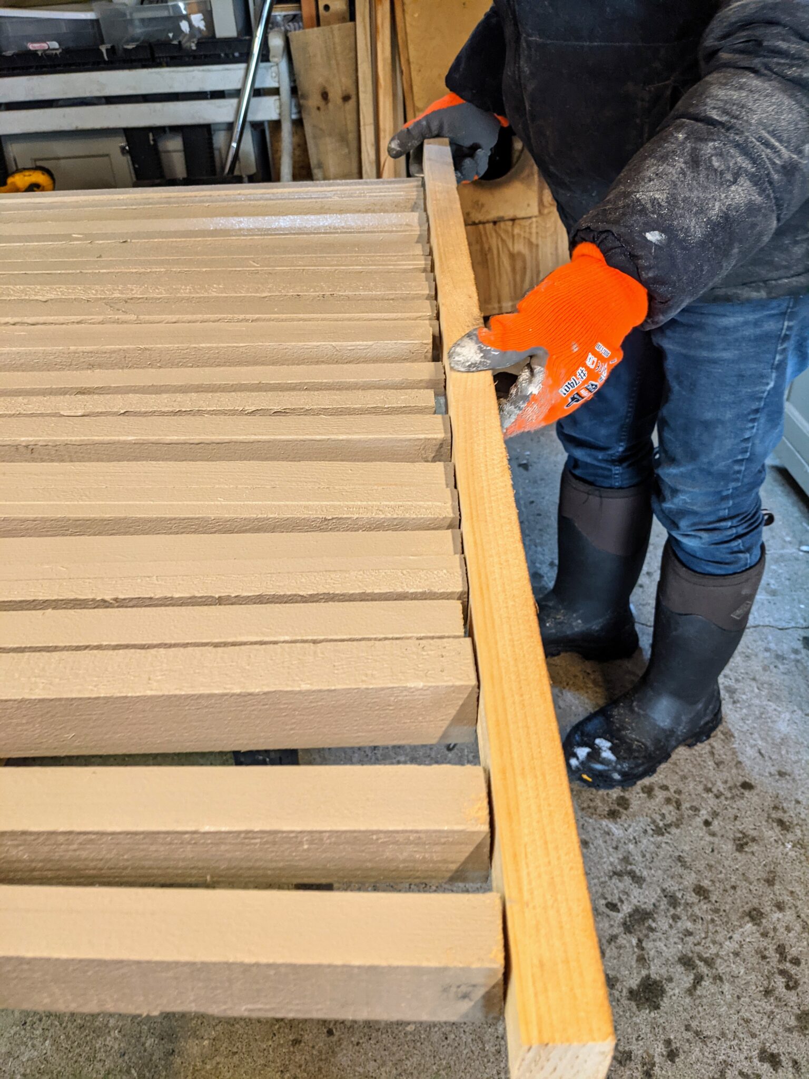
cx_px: 404
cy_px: 540
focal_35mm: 27
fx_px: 841
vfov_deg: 65.3
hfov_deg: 51.4
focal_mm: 4.38
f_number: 1.73
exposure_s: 1/50.5
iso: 108
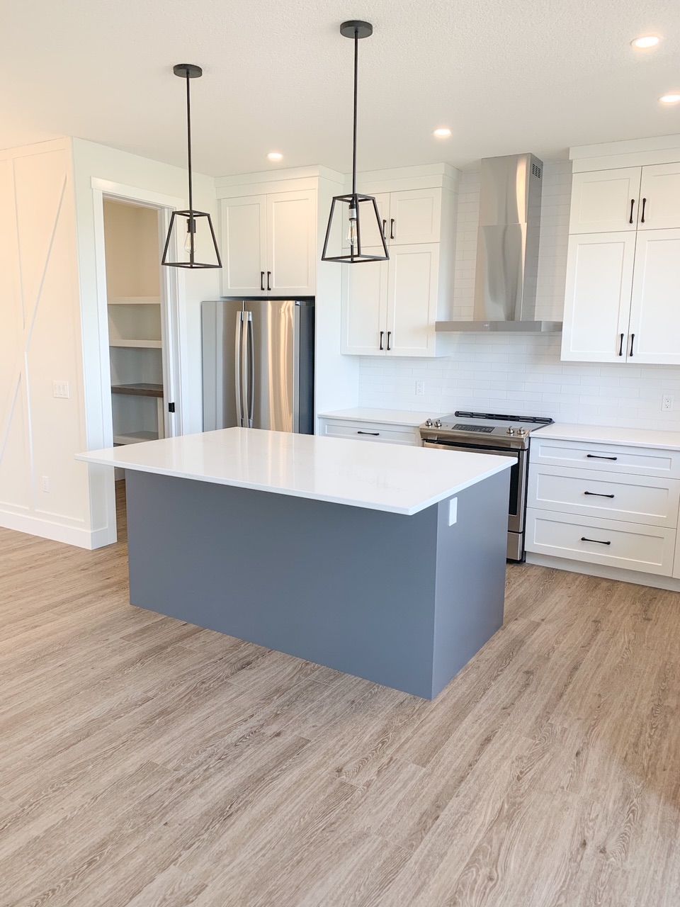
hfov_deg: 53.1
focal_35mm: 26
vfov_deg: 67.3
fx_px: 681
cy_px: 454
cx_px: 340
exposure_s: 1/120
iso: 50
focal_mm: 4.25
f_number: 1.8
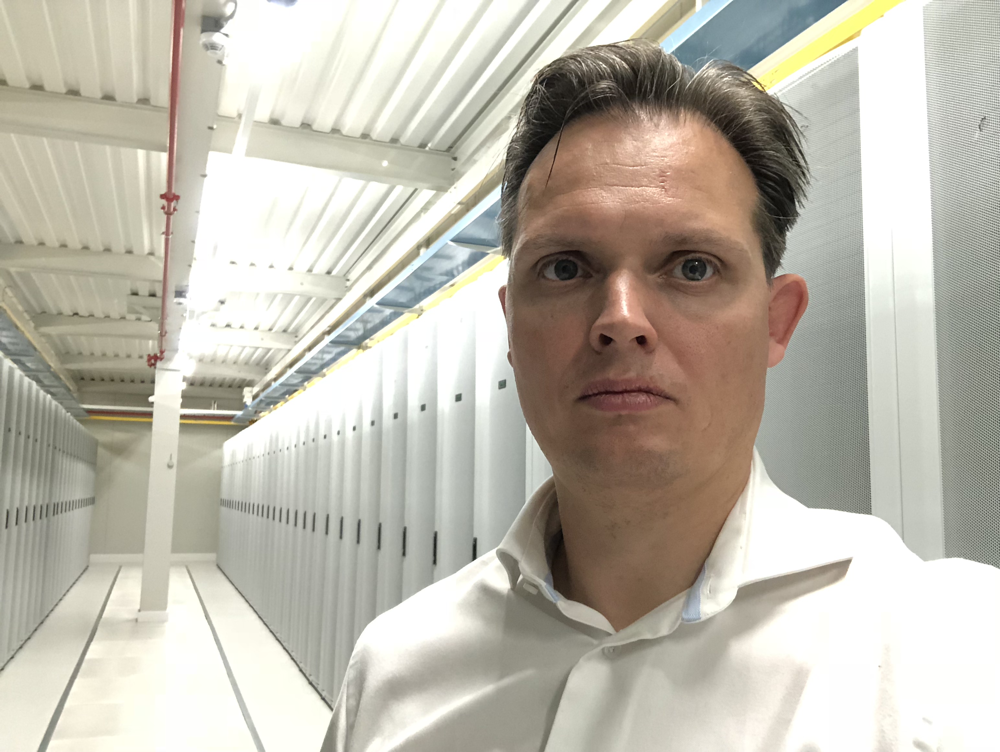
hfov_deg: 56.8
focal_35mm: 32
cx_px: 500
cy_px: 376
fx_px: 925
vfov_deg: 44.2
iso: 250
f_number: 2.2
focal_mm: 2.87
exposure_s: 1/50
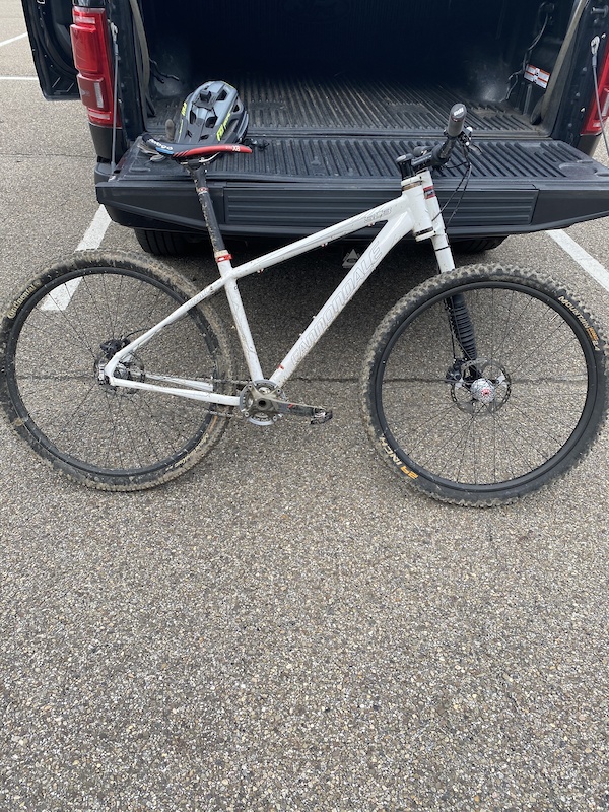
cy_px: 406
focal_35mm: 26
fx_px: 610
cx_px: 304
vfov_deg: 67.3
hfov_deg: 53.1
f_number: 1.8
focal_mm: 4.25
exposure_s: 1/694
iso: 32
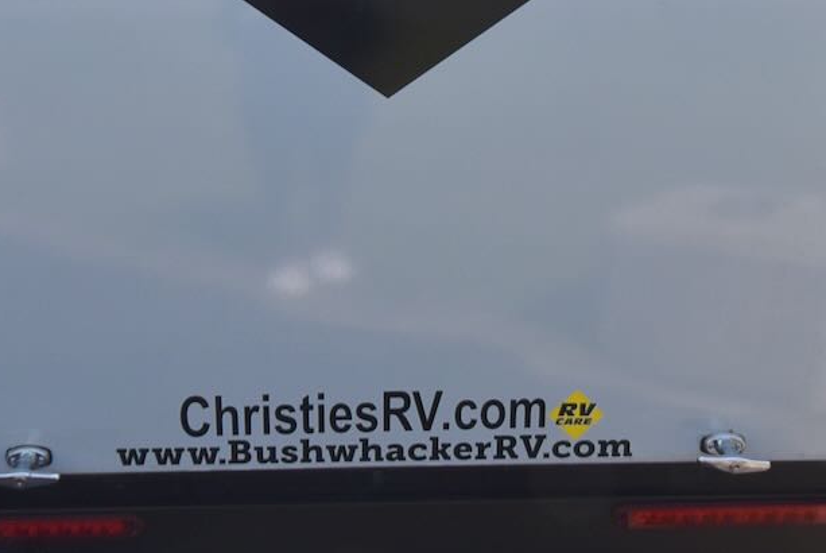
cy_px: 97
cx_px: 357
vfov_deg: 27.2
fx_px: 1113
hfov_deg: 40.6
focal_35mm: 48
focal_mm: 11
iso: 200
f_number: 9
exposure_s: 1/320
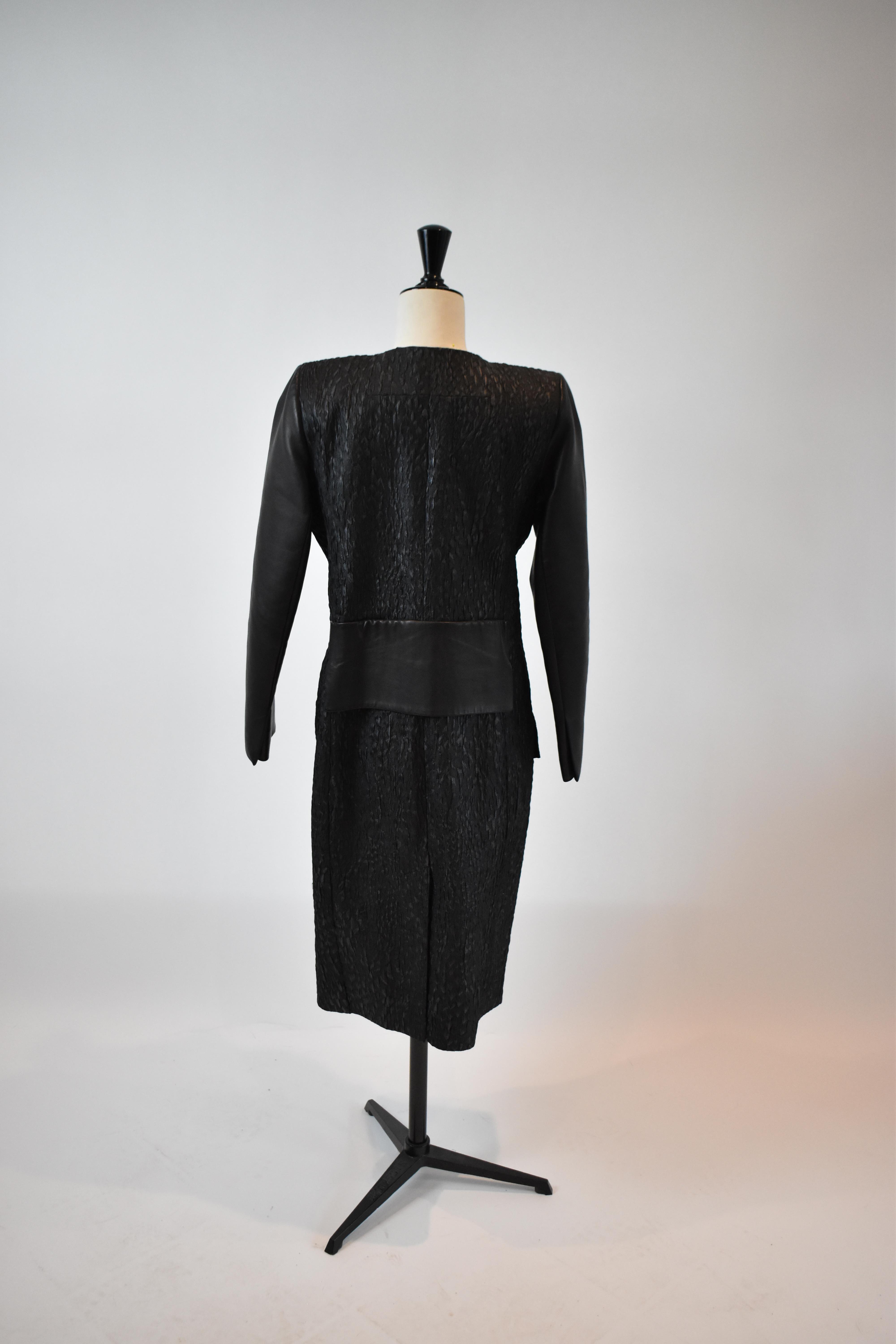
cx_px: 448
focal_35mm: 36
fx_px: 1344
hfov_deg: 36.9
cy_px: 672
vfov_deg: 53.1
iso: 2000
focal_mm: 24
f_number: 4
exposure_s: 1/160
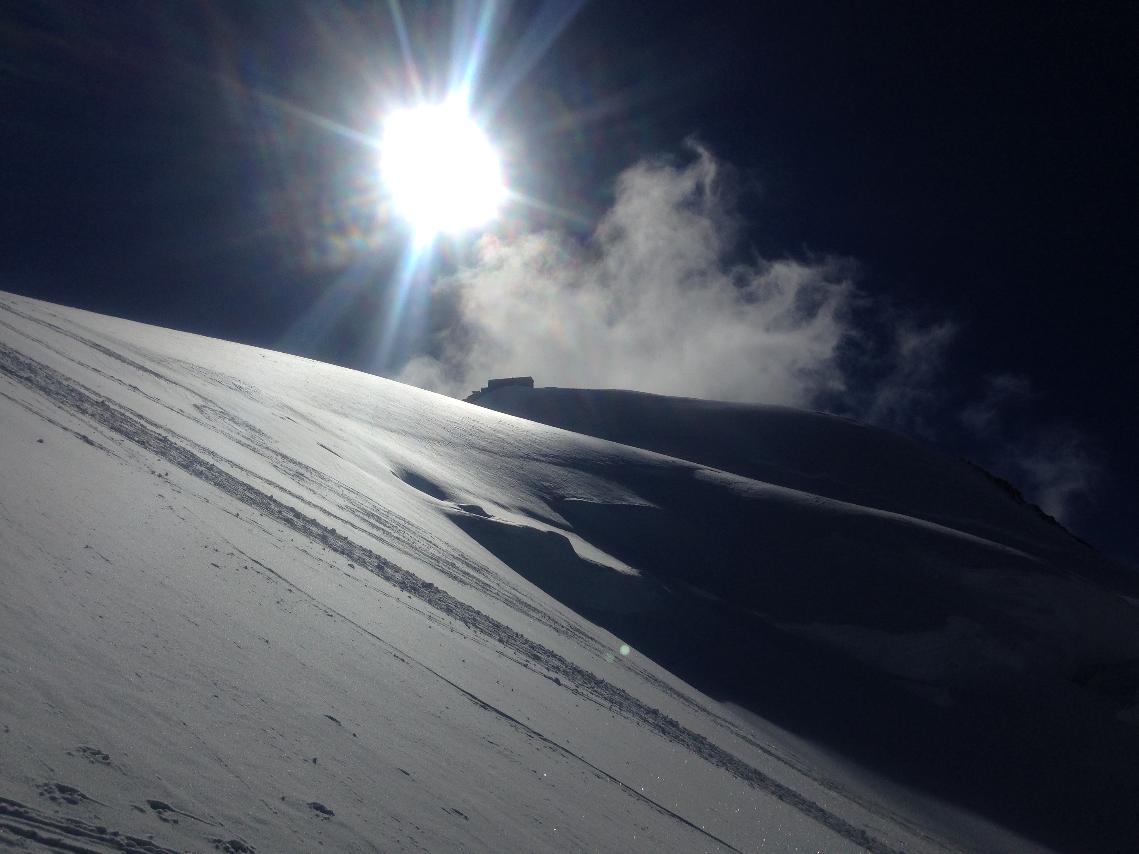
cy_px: 427
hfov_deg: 55.4
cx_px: 570
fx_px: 1086
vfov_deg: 42.9
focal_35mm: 33
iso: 50
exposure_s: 1/27778
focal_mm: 4.12
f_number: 2.4
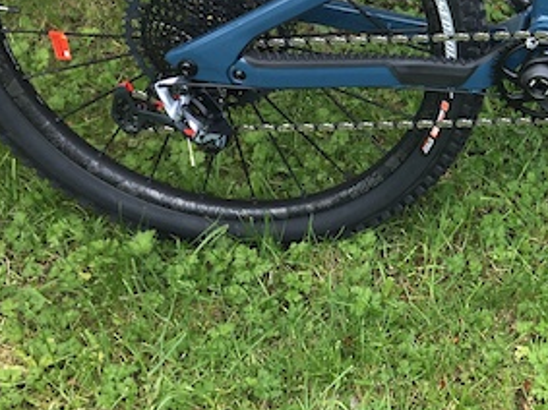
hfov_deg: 21.6
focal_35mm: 82
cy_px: -6
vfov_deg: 17.5
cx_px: 711
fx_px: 1298
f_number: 2.2
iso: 25
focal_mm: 4.15
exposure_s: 1/143
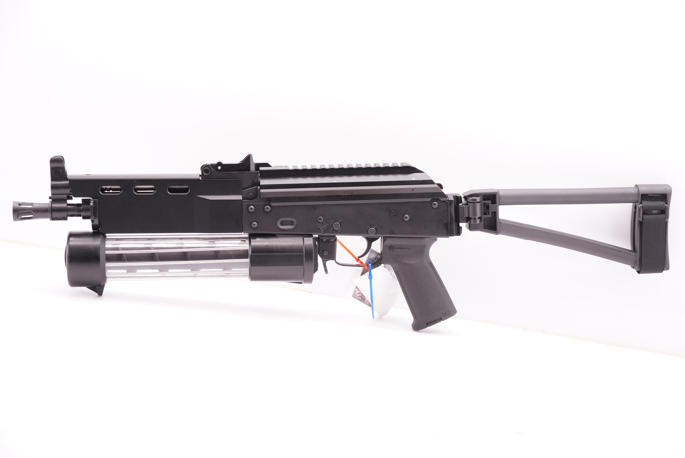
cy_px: 229
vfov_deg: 18.2
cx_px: 342
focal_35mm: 75
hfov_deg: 27.0
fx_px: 1428
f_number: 5.6
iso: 1000
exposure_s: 1/125
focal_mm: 50
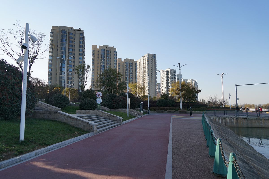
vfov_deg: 53.1
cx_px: 134
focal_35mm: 24
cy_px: 90
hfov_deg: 73.7
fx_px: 179
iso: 200
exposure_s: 1/640
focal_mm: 24
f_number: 5
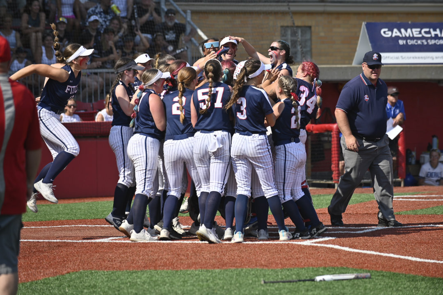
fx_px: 1723
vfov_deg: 9.8
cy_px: 148
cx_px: 222
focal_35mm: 140
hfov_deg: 14.7
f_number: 5
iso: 100
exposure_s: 1/1600
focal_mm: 140
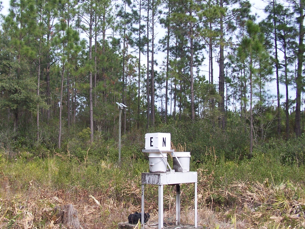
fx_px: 441
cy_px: 127
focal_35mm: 50
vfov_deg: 29.1
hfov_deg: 38.1
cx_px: 134
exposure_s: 1/350
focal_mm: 6.3
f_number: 4
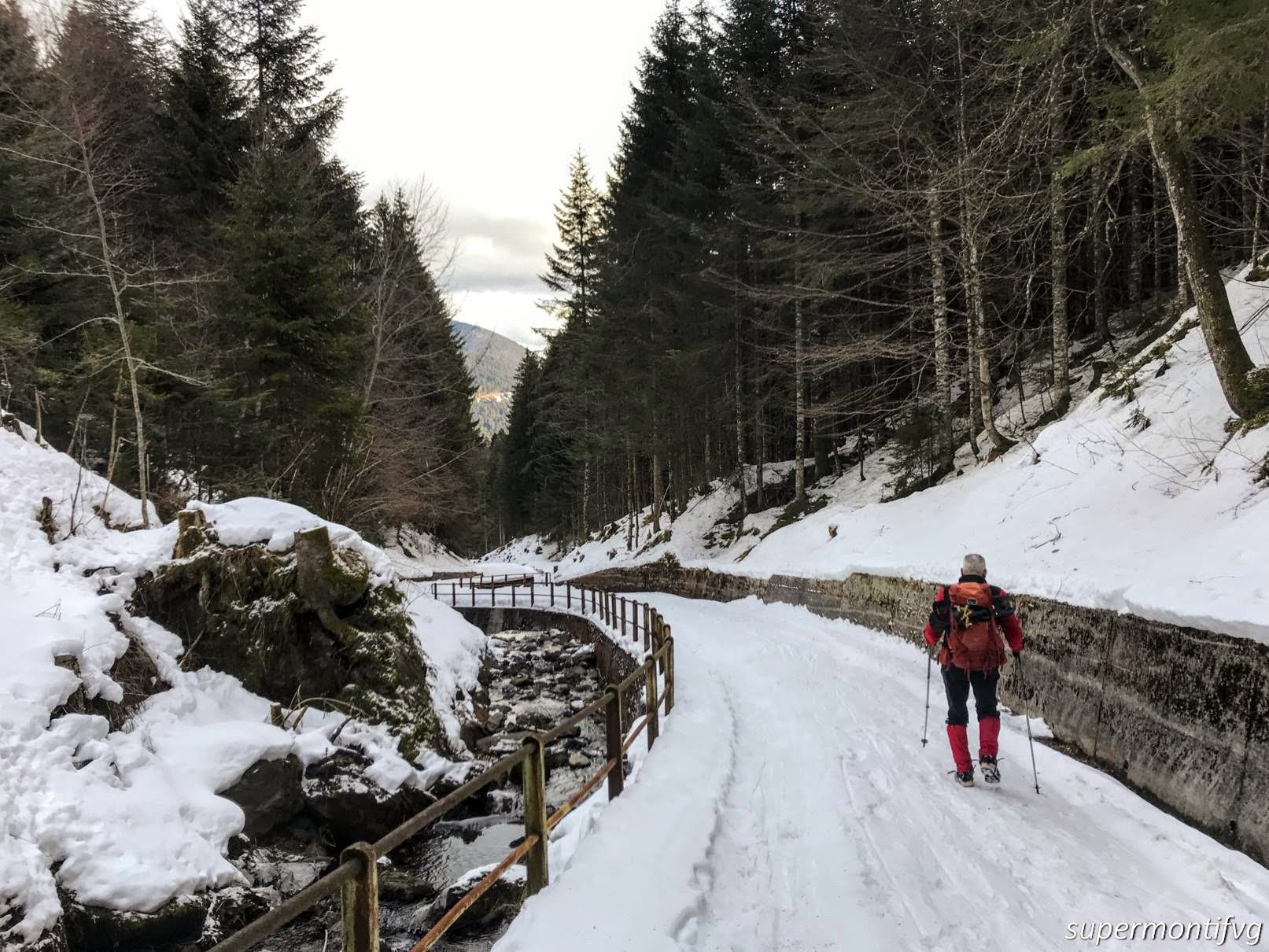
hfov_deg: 63.4
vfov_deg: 49.8
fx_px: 1027
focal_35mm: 28
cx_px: 634
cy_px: 476
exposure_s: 1/363
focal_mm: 3.99
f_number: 1.8
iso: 20
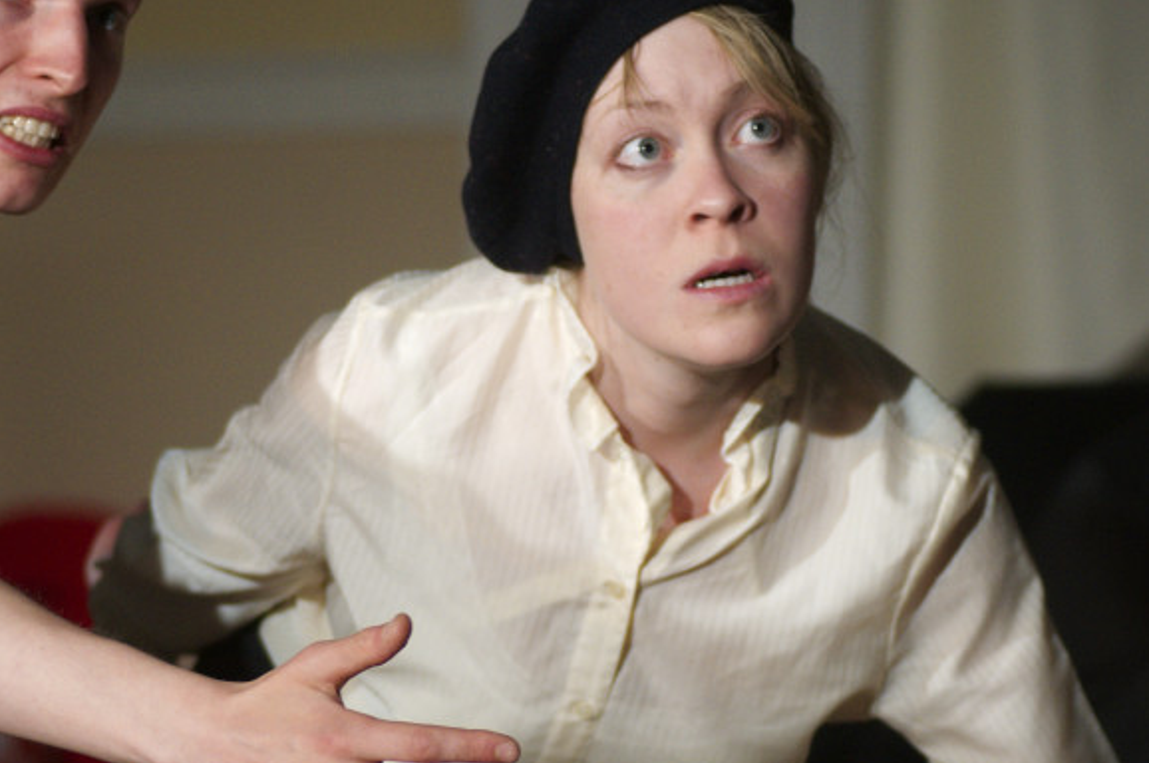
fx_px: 7619
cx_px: 366
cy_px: 403
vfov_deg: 5.7
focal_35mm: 239
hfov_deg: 8.6
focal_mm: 90
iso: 500
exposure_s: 1/100
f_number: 2.8
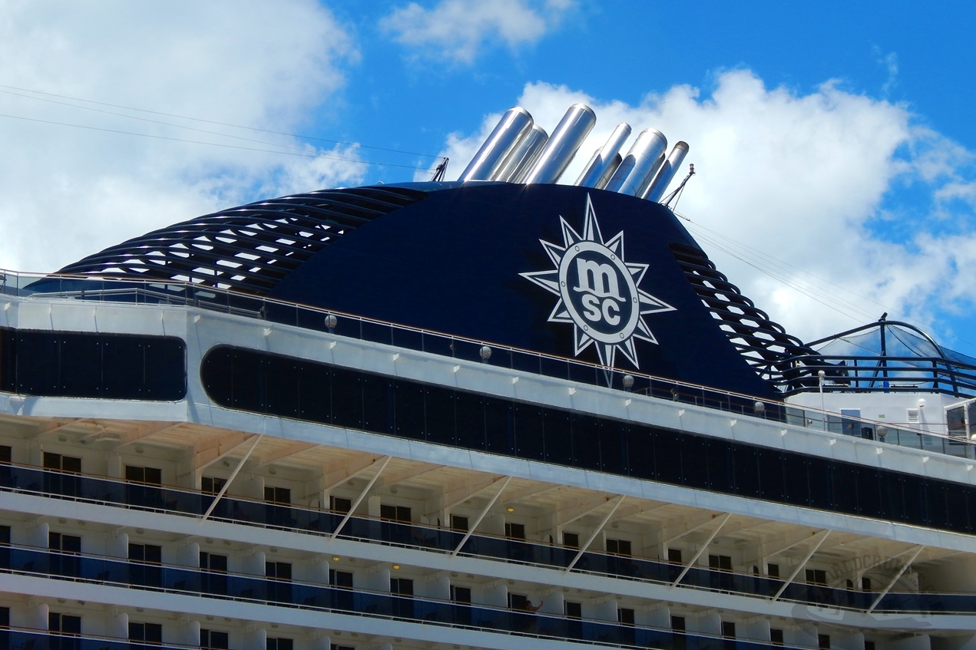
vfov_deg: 12.4
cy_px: 327
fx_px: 2982
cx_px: 488
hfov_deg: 18.6
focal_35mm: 110
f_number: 4.5
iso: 125
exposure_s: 1/1000
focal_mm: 18.7
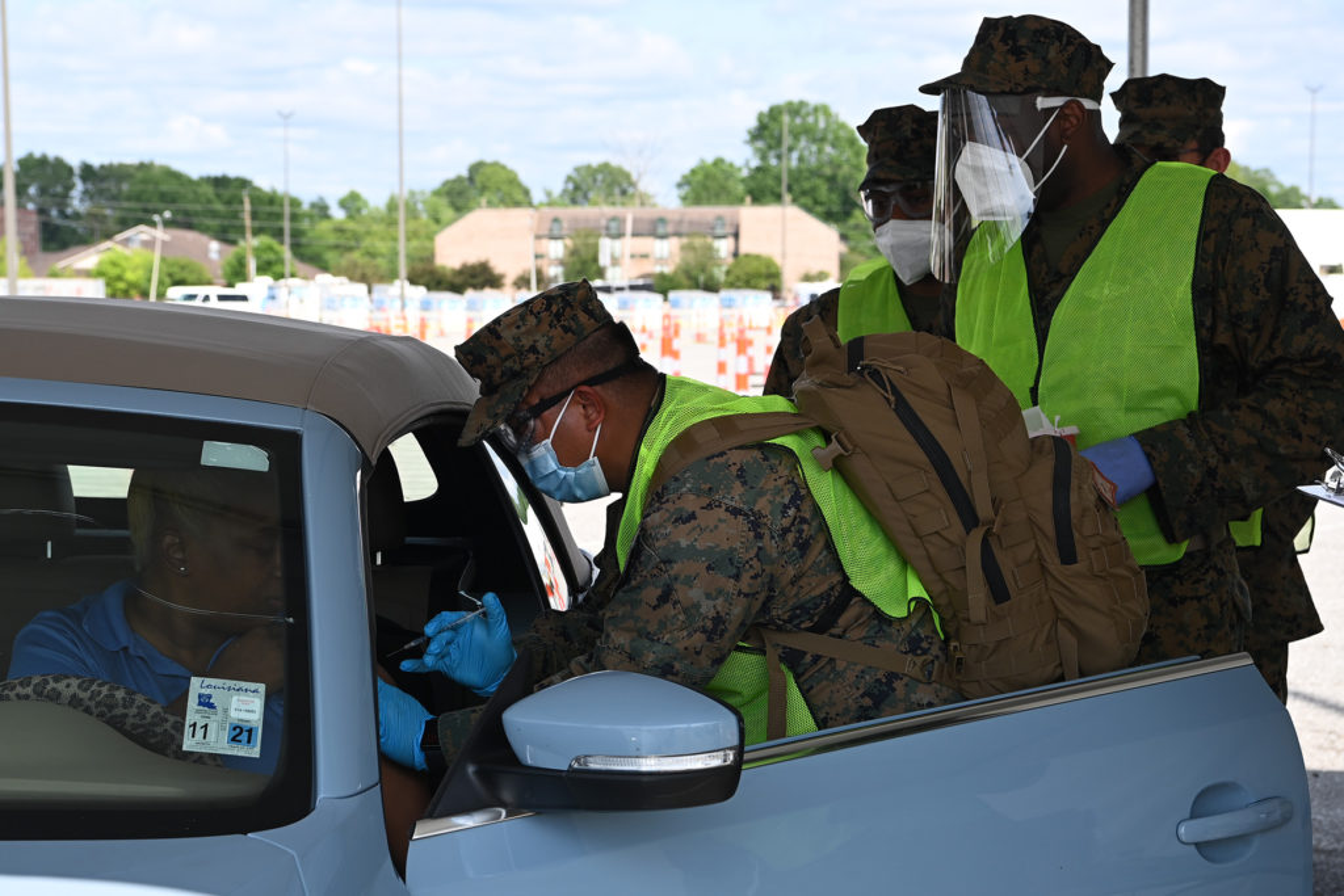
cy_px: 448
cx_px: 672
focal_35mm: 70
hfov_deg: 28.8
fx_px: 2614
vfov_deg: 19.5
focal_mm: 70
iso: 125
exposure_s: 1/160
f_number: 9
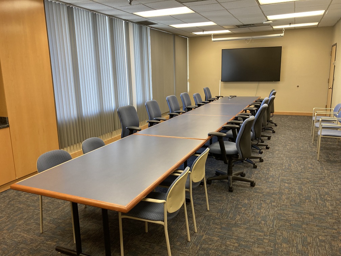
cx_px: 170
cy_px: 128
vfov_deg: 49.7
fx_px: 276
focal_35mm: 28
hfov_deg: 63.4
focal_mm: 3.99
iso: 100
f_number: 1.8
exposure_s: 1/60
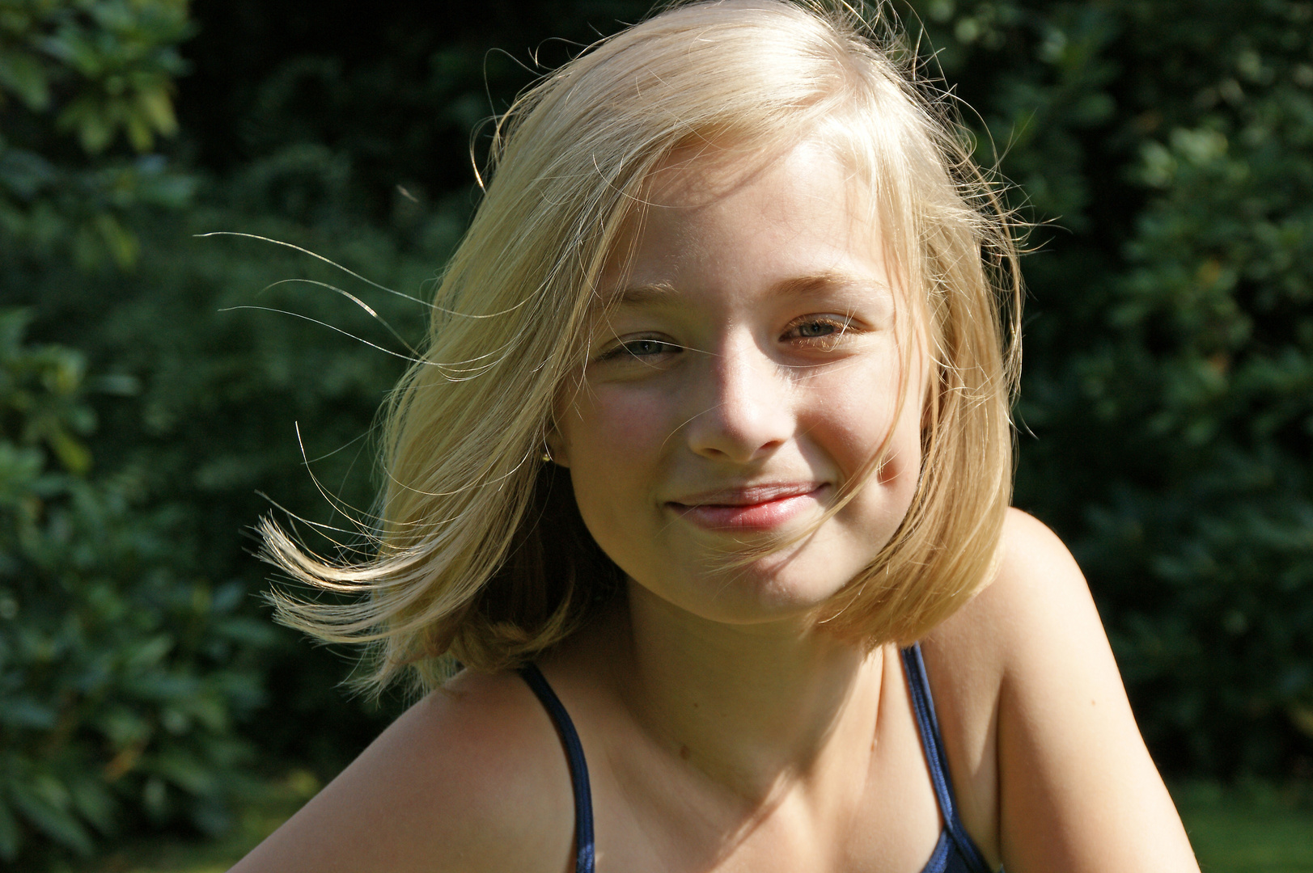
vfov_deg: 12.2
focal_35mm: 112
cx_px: 656
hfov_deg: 18.2
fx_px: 4100
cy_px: 436
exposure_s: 1/320
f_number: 8
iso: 200
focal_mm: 75
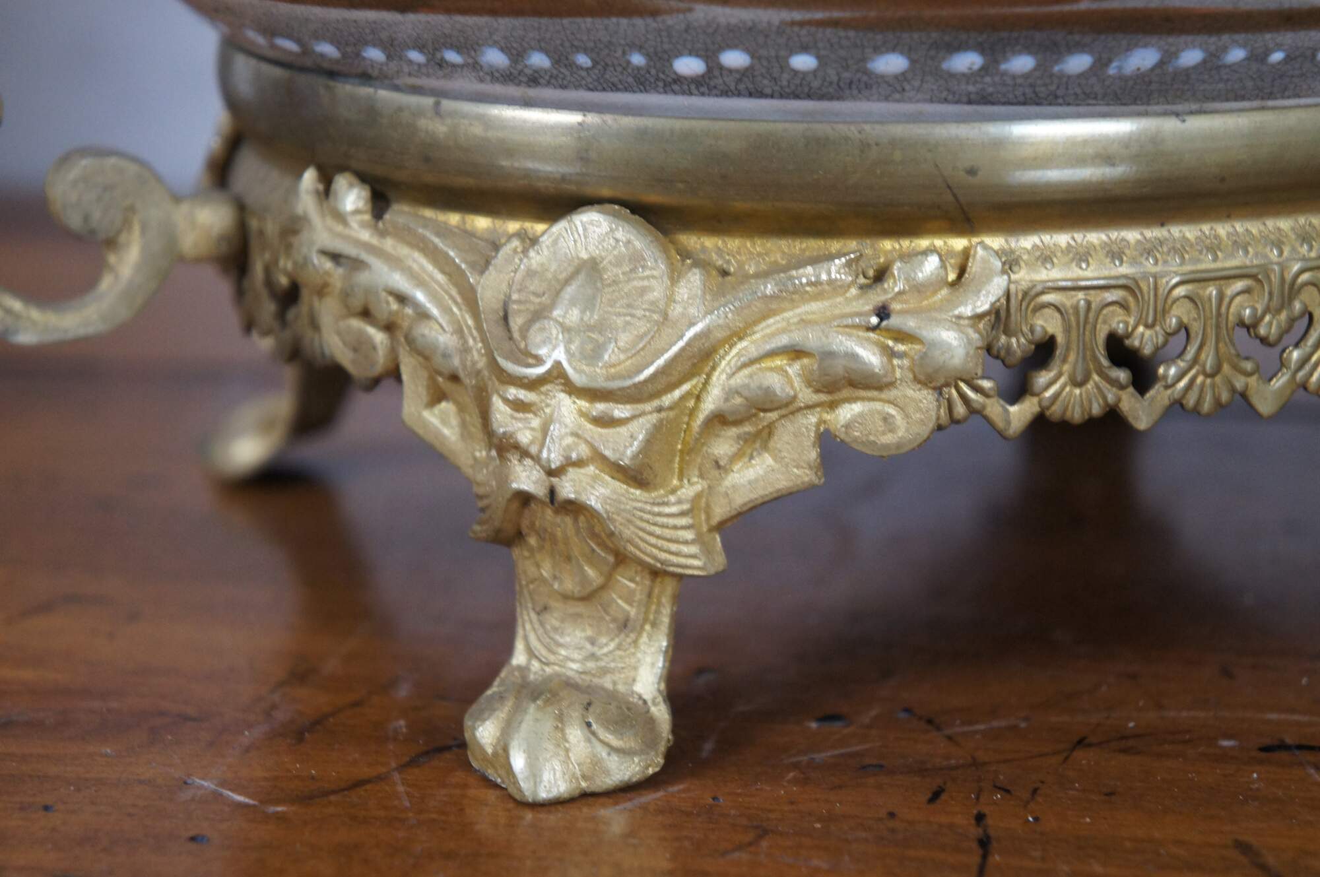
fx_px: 3022
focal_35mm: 82
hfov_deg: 24.6
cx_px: 660
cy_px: 438
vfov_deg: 16.5
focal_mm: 55
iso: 1600
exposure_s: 1/40
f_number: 5.6
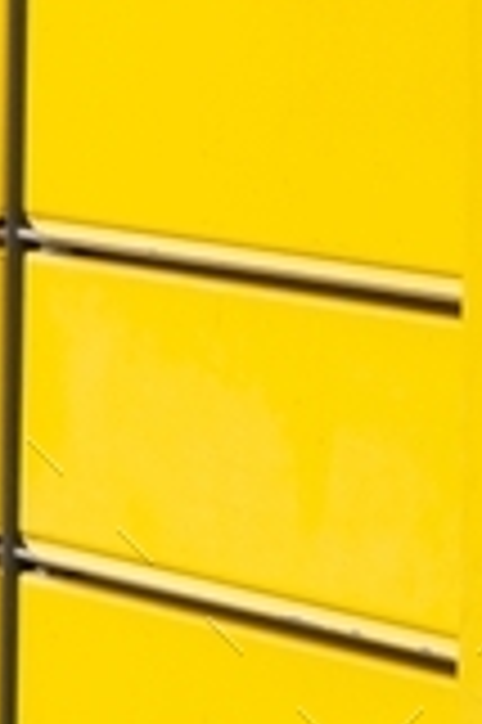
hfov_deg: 3.7
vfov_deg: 5.6
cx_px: 338
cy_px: 61
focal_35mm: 369
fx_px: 7426
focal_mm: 44.4
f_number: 4
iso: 640
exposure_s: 1/2900
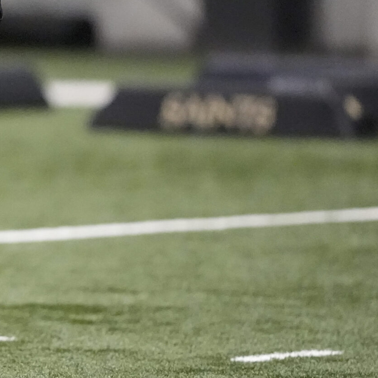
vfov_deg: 1.7
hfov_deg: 1.7
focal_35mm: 1046
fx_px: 12923
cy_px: 55
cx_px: -168
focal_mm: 400
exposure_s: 1/1600
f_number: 2.8
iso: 16000
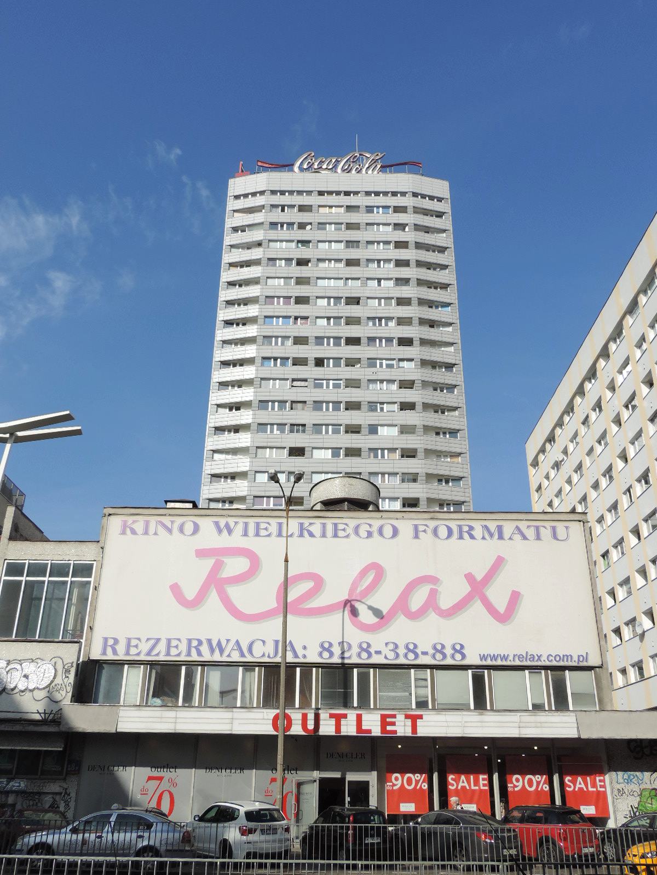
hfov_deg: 46.8
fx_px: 759
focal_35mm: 30
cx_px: 328
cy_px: 438
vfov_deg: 60.0
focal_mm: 5.3
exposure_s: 1/1250
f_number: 3.9
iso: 80
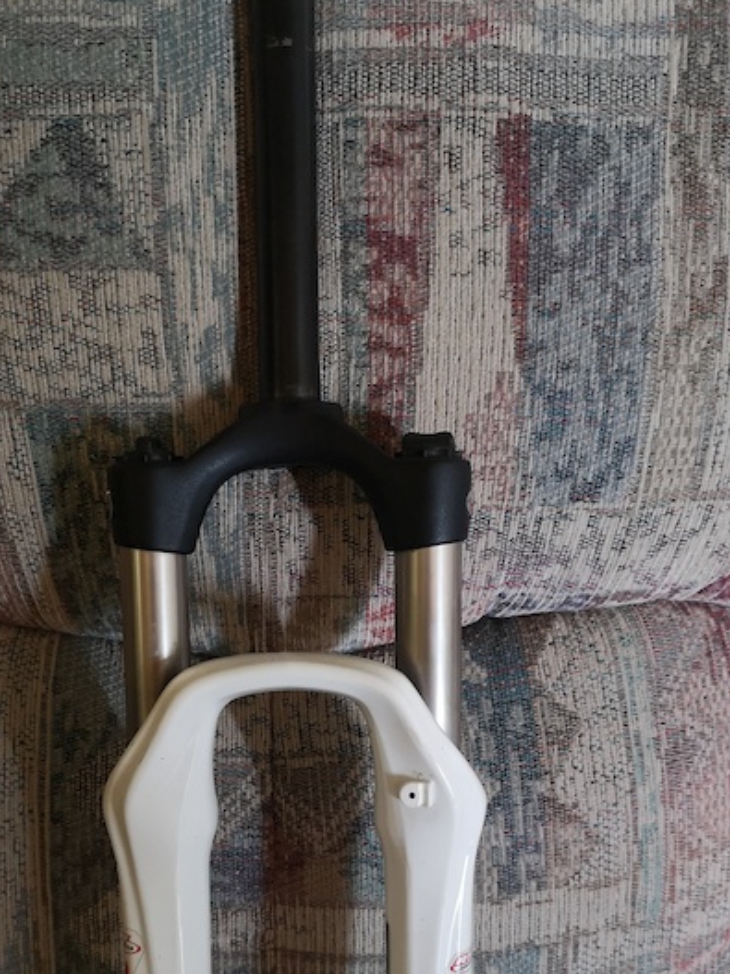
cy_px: 710
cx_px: 325
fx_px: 1153
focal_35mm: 41
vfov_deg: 44.5
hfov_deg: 35.1
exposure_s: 1/20
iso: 640
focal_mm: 3.95
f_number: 1.8
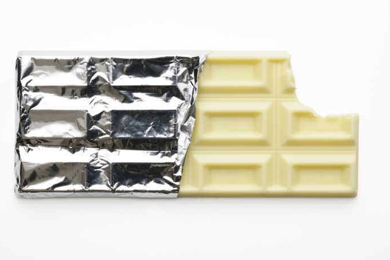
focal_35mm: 63
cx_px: 188
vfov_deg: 21.6
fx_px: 682
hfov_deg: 31.9
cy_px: 124
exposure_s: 1/100
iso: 100
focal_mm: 60
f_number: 16
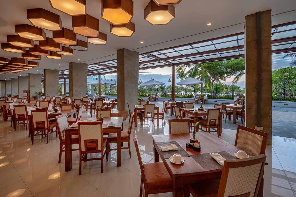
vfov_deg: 77.3
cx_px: 148
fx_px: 123
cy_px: 98
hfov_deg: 100.4
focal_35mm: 15
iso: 200
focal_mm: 15
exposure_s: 1/60
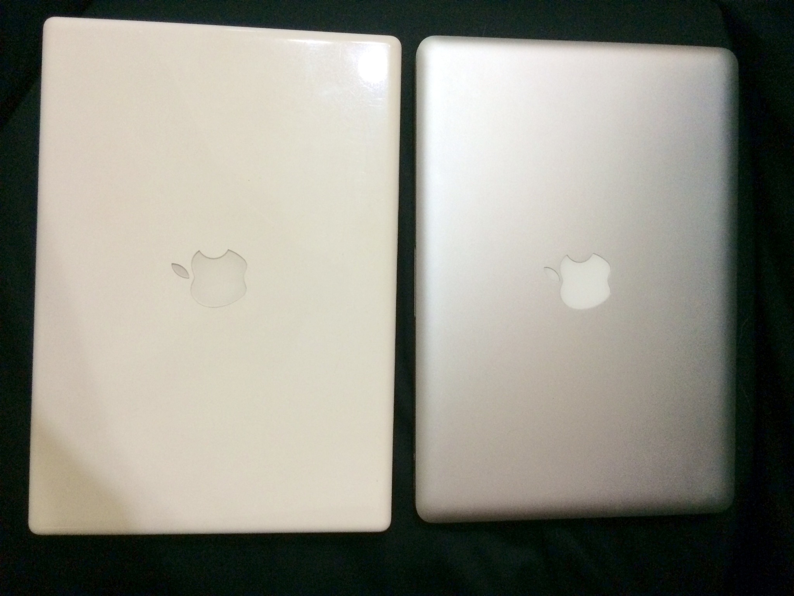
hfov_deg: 60.0
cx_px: 397
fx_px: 688
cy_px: 298
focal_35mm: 30
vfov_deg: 46.8
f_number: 2.2
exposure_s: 1/30
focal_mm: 4.12
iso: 250
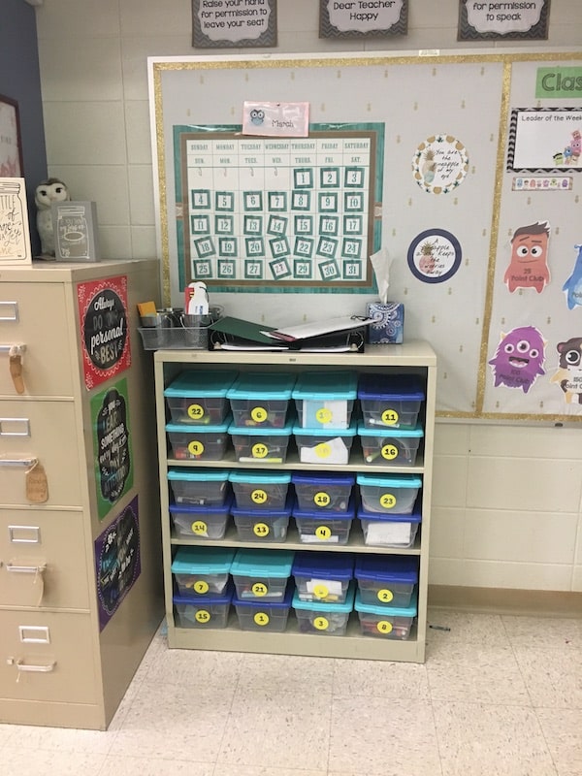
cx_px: 291
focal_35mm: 29
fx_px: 650
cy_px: 388
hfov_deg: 48.2
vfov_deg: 61.7
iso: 125
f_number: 2.2
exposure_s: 1/30
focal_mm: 4.15
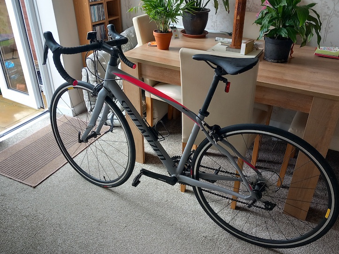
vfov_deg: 46.8
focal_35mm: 30
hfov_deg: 59.9
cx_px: 180
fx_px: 294
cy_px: 122
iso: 125
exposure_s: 1/50
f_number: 1.8
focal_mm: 4
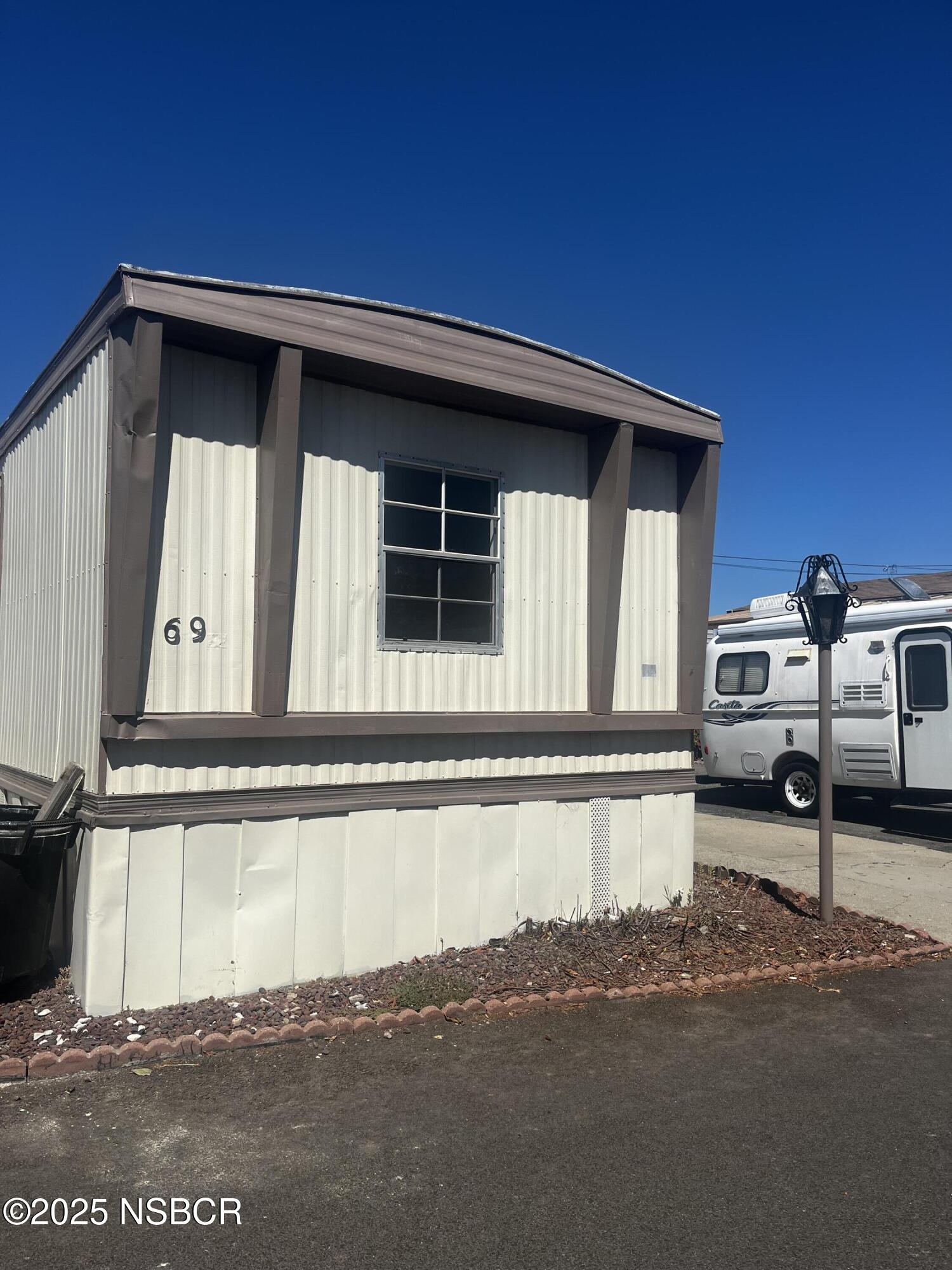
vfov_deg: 67.3
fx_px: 953
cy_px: 635
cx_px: 476
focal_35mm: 26
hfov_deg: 53.1
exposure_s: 1/6897
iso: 50
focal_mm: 5.1
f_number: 1.6
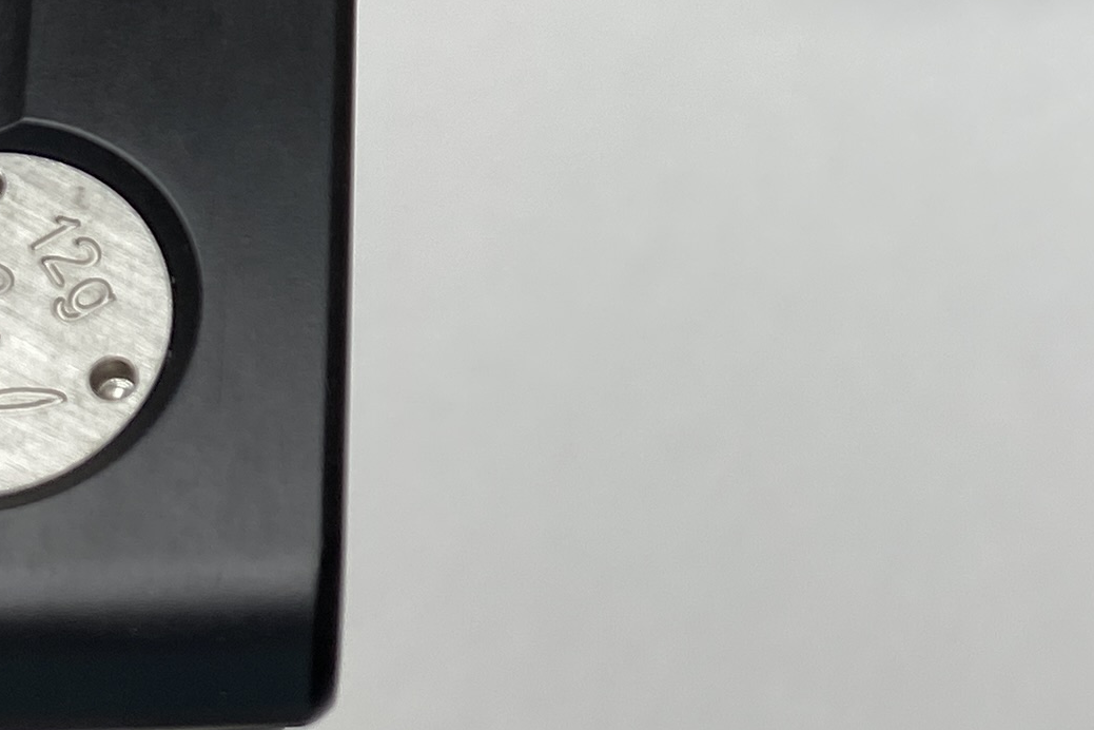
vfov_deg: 12.7
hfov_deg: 19.3
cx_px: 817
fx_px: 3191
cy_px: -147
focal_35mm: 105
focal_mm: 4.25
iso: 32
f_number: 1.8
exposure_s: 1/437
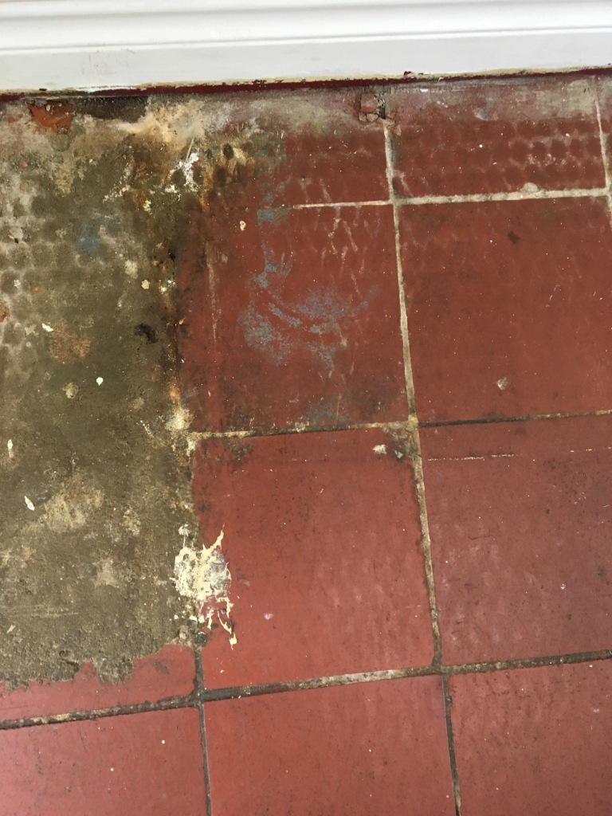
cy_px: 408
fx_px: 684
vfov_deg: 61.7
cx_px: 306
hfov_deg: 48.2
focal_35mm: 29
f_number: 2.2
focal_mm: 4.15
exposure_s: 1/33
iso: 200
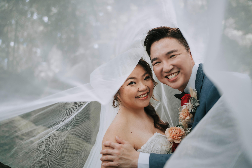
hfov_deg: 54.4
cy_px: 84
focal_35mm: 35
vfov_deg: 37.9
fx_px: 245
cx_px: 126
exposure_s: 1/400
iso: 200
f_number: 1.8
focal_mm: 35
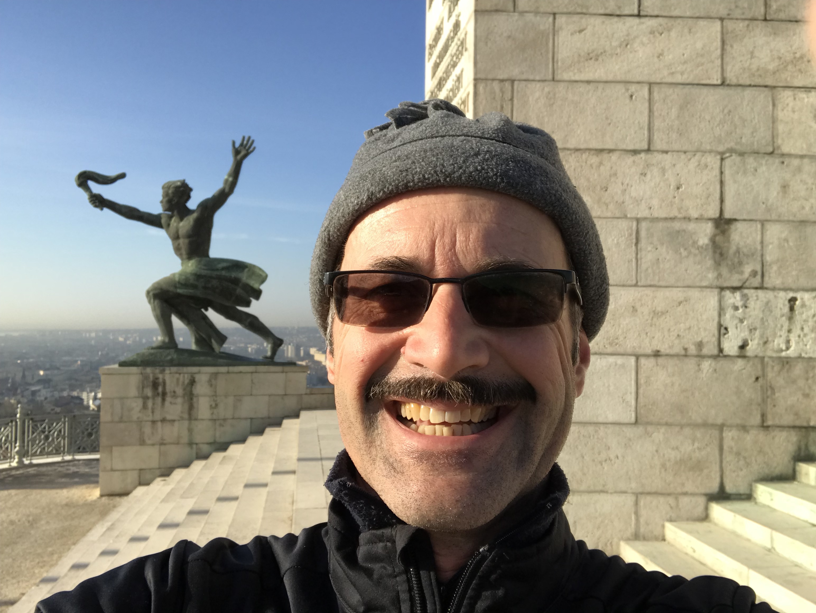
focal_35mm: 32
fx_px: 755
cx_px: 408
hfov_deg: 56.8
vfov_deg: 44.2
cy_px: 306
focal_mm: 2.87
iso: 25
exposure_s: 1/924
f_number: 2.2
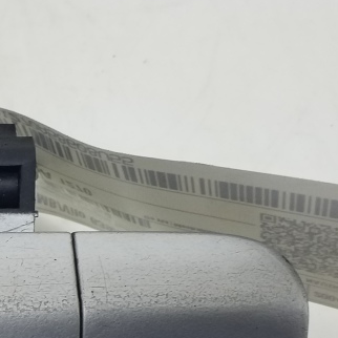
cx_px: -92
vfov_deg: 21.9
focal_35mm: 76
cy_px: 337
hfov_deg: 20.9
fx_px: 840
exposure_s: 1/40
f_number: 1.9
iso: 100
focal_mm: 3.6
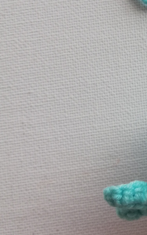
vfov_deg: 24.9
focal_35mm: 82
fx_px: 525
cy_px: 55
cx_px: 234
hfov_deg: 14.6
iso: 50
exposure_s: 1/324
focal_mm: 3.81
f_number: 2.2
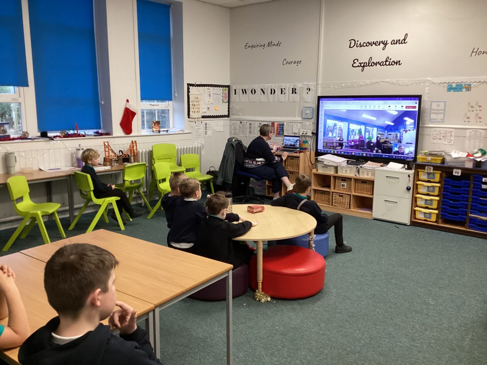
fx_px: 436
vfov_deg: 45.4
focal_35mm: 31
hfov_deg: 58.4
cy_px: 182
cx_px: 244
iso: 250
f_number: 2.4
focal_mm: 3.3
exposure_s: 1/60
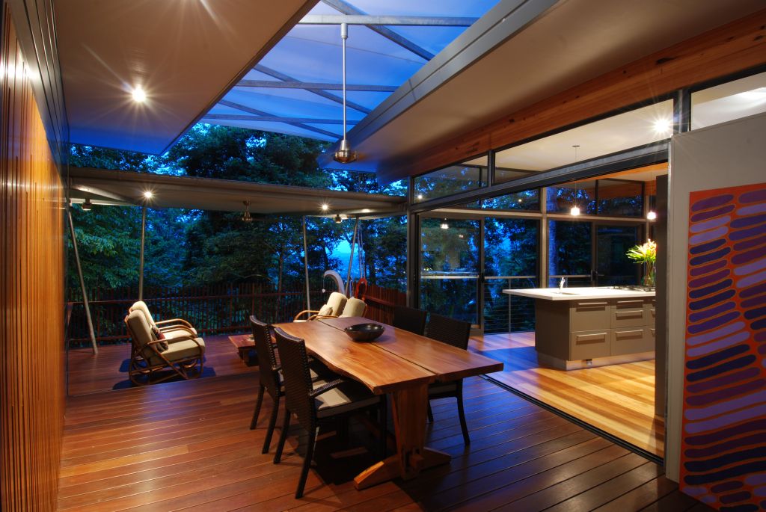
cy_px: 256
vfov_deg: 67.5
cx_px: 383
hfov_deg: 89.9
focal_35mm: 18
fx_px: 383
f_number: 16
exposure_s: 30
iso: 100
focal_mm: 12
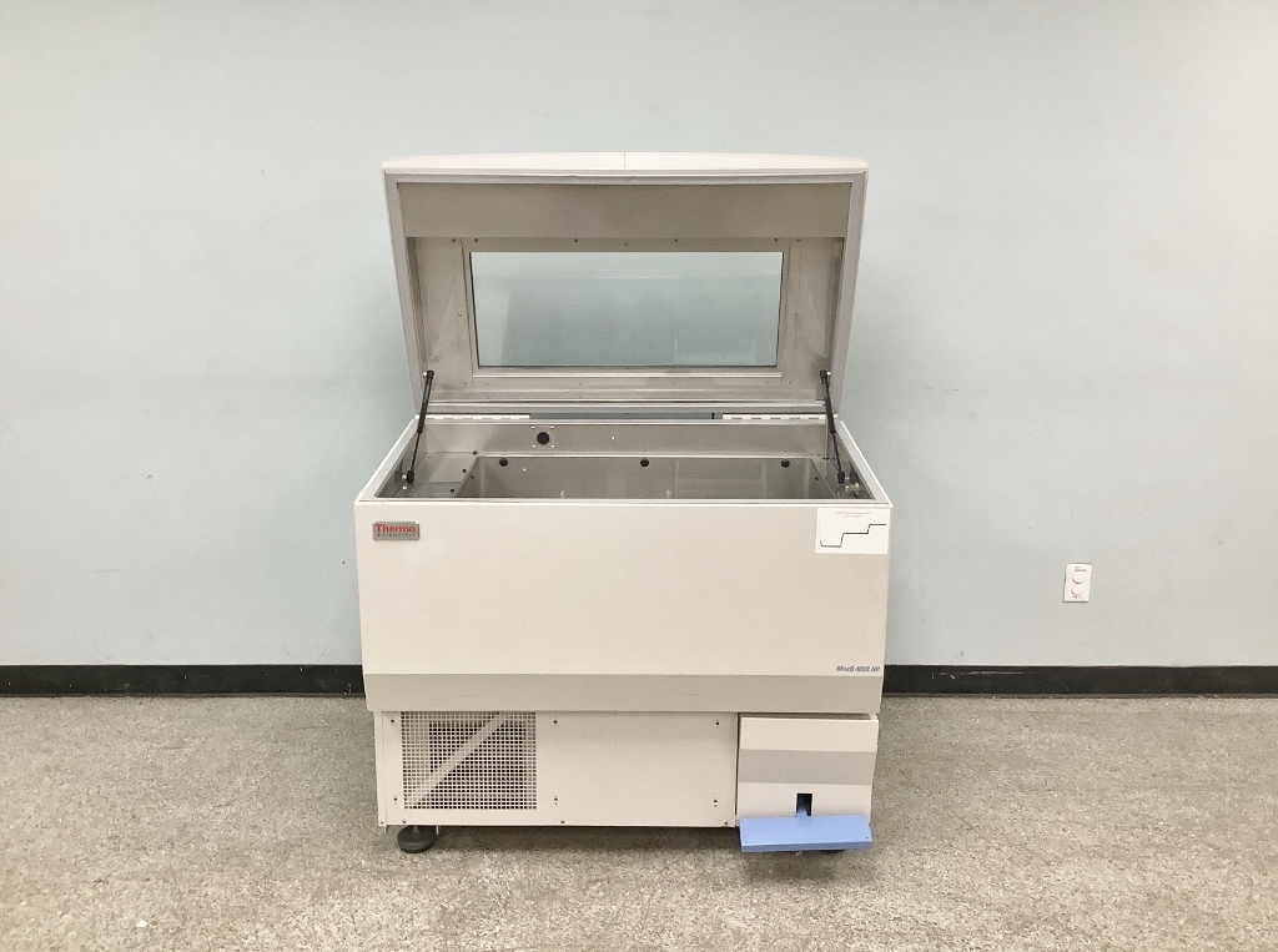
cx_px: 639
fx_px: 1142
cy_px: 476
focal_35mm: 31
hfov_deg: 58.5
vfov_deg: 45.3
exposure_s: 1/60
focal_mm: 3.3
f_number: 2.4
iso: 125
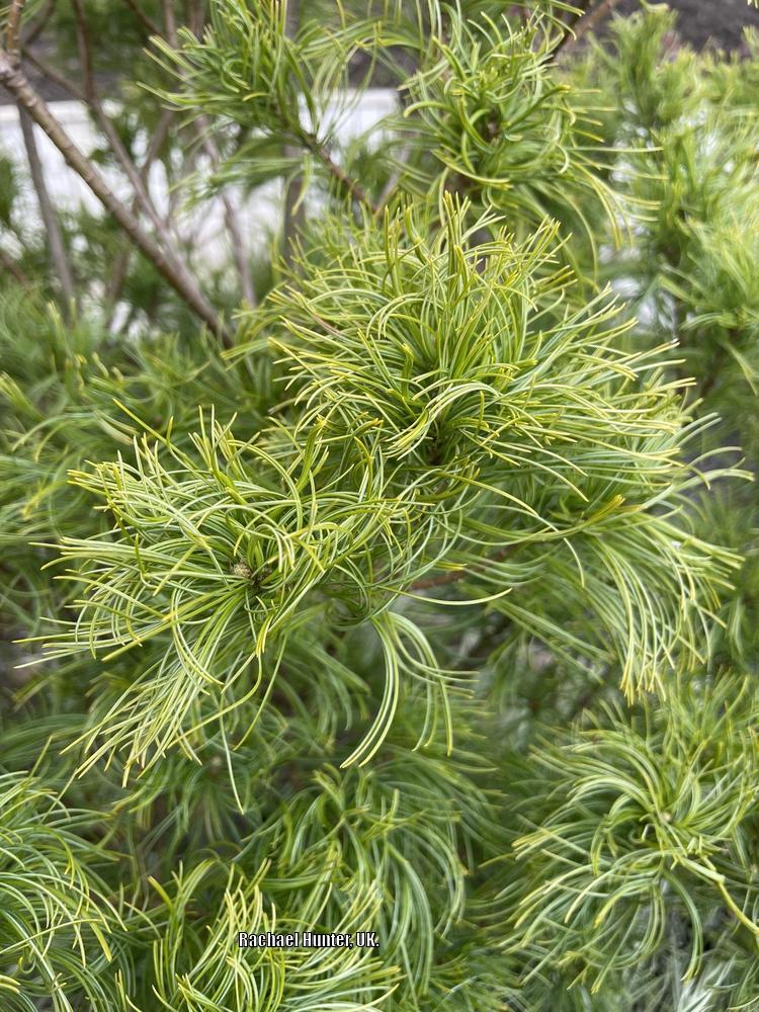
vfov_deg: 67.3
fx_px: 760
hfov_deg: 53.1
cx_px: 380
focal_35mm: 26
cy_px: 506
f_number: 1.6
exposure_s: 1/121
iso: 32
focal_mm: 4.2
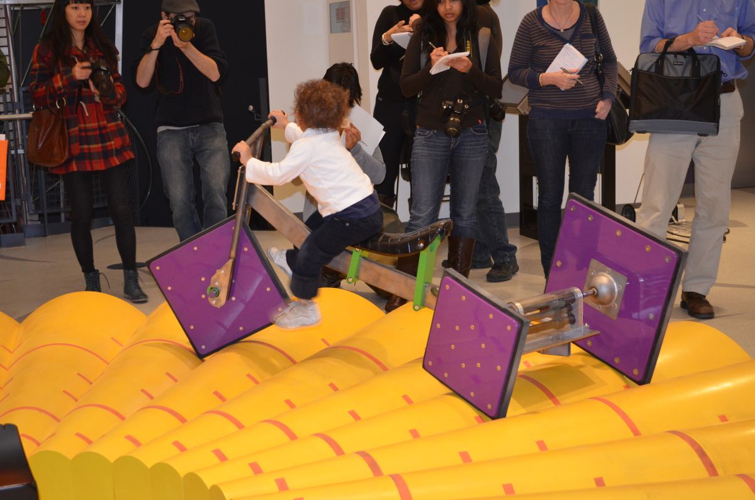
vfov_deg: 22.5
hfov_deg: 33.5
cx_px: 378
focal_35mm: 60
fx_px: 1256
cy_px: 250
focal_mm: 40
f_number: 5.3
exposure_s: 1/60
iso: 1100
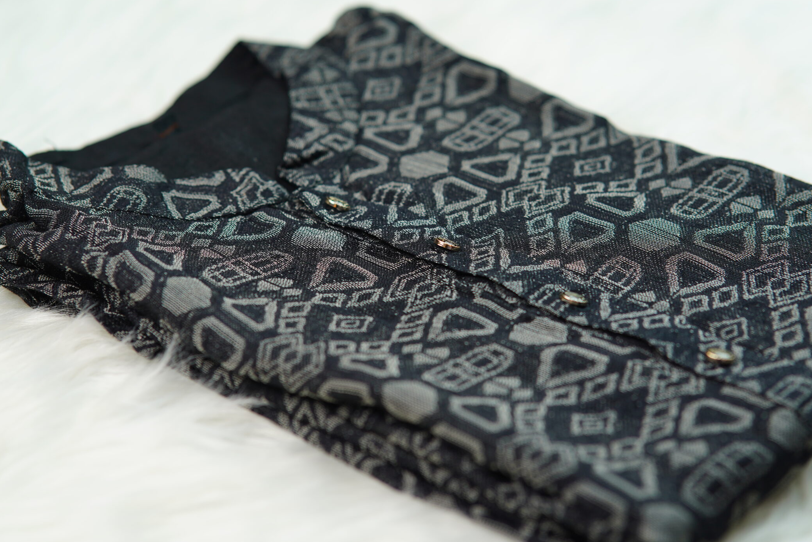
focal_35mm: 105
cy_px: 232
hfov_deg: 19.5
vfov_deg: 13.0
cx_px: 413
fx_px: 2368
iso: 200
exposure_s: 1/100
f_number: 2.8
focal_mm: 85
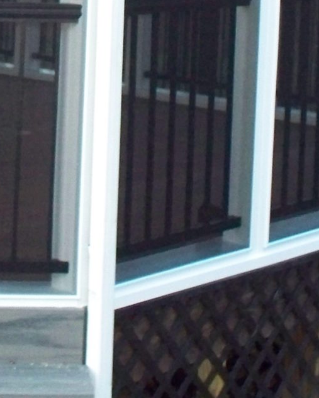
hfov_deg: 10.7
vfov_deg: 13.0
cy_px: -144
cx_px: -36
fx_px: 1675
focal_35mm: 142
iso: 400
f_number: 2.8
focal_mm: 7.54
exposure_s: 1/30
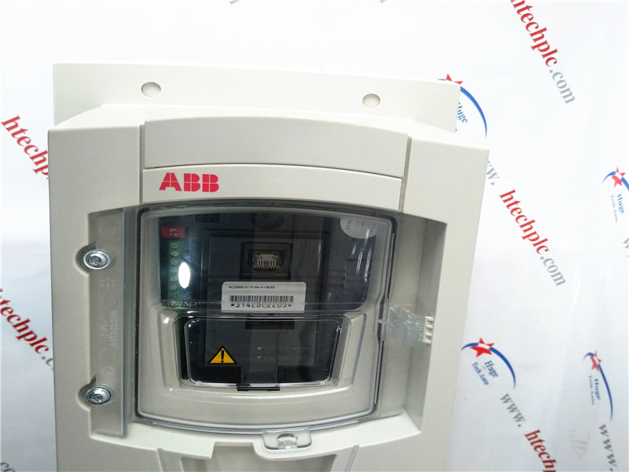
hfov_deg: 67.3
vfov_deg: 53.1
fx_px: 472
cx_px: 314
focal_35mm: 26
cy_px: 236
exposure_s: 1/50
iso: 320
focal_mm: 3.83
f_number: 2.2
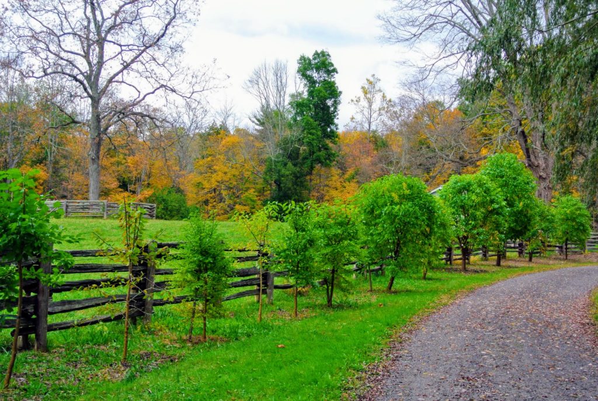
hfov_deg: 36.8
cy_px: 200
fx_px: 898
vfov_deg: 25.1
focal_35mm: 54
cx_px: 299
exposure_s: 1/125
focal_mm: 20.3
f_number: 5
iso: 100
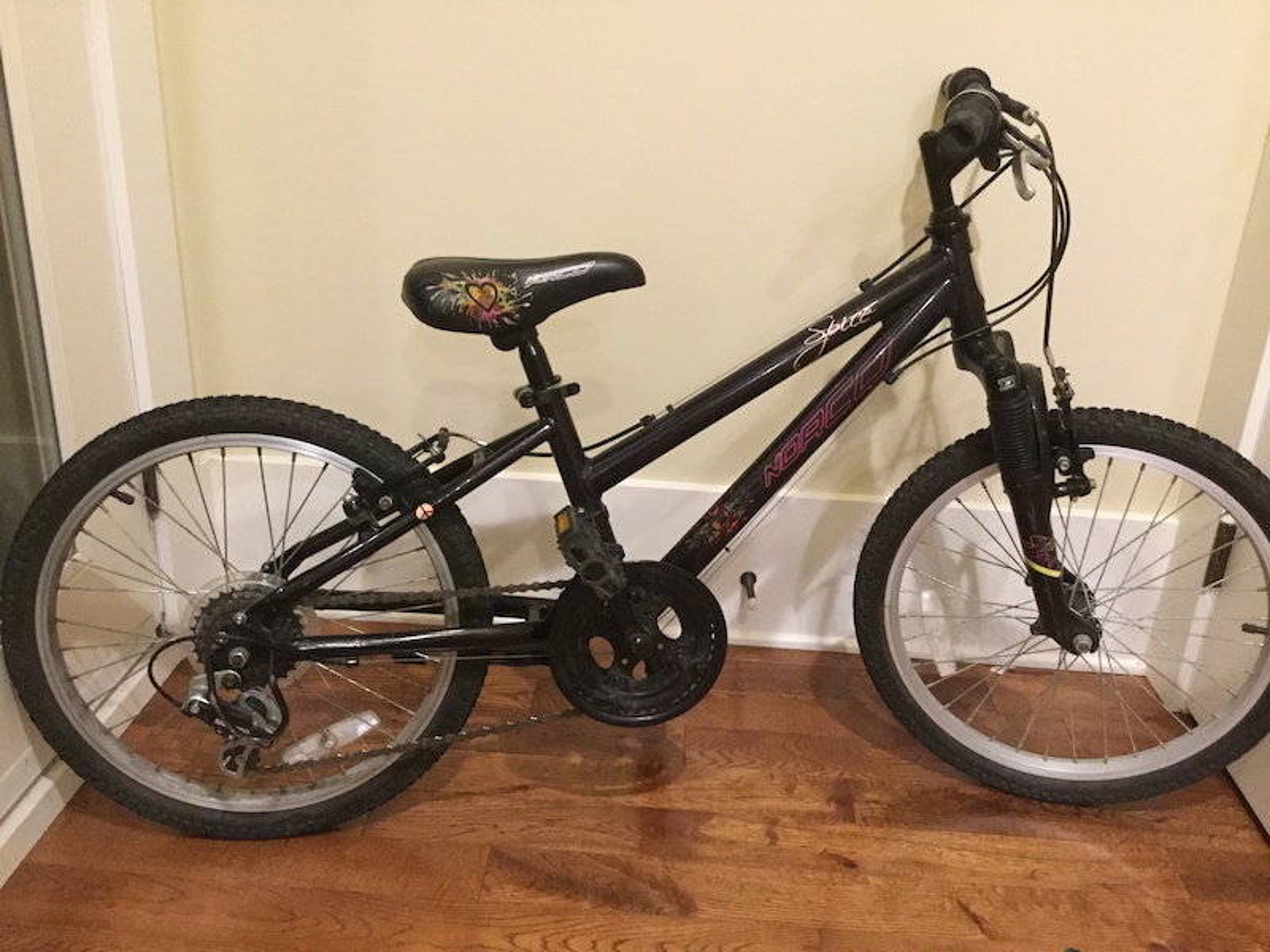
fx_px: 1137
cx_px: 635
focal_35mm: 31
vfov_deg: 45.4
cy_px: 476
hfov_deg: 58.4
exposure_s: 1/15
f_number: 2.4
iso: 250
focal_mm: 3.3
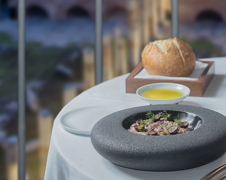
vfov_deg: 13.2
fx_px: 783
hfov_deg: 16.4
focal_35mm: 117
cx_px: 151
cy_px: 98
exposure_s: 1/80
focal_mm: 85
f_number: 6
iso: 31
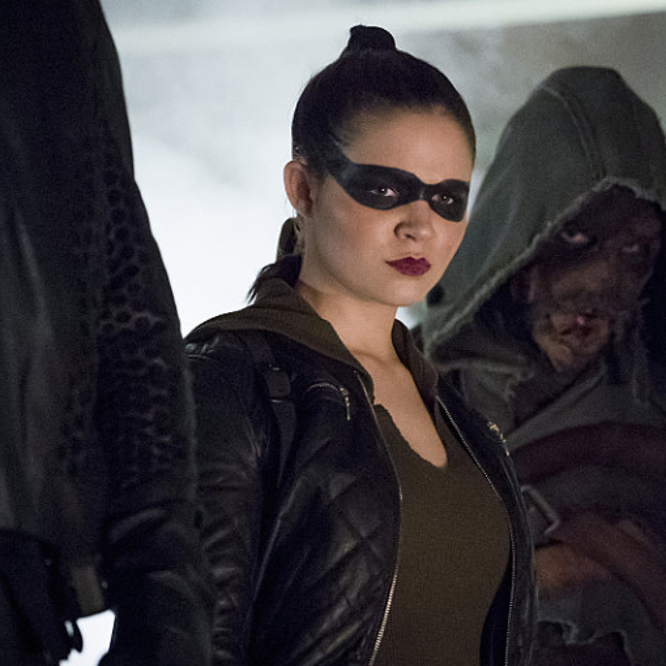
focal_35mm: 256
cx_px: 454
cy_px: 334
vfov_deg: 6.8
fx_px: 5572
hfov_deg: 6.8
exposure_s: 1/160
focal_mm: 200
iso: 12800
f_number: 4
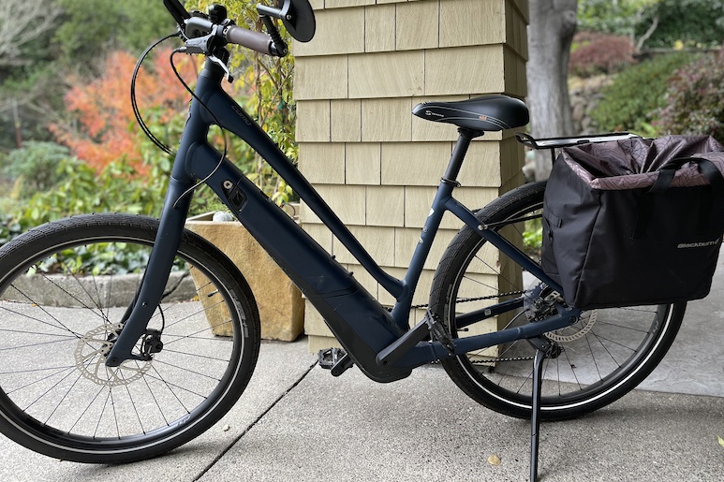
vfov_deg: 46.4
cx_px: 371
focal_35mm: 28
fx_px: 563
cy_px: 231
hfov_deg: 65.5
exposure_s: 1/121
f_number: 1.6
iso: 64
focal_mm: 4.2
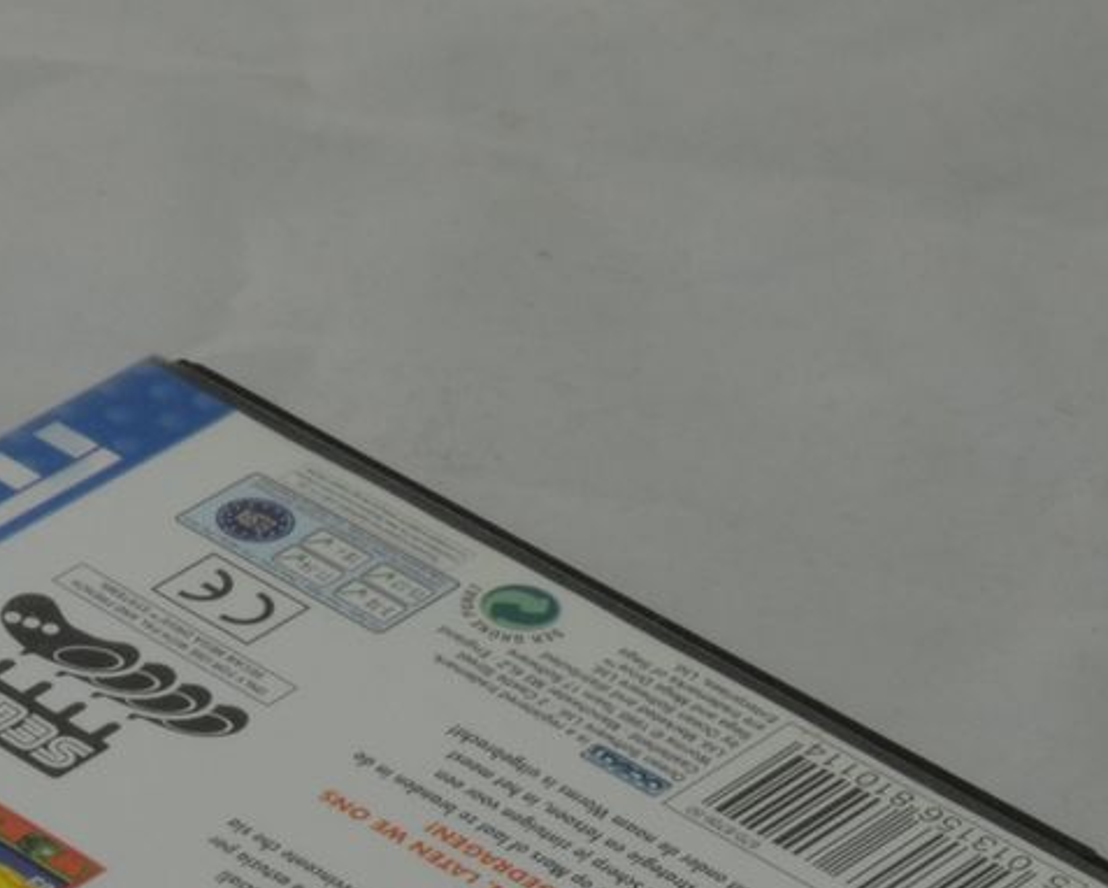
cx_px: -88
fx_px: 6955
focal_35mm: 212
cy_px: 1159
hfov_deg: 9.0
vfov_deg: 7.2
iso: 100
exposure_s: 1/4
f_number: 20
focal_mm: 40
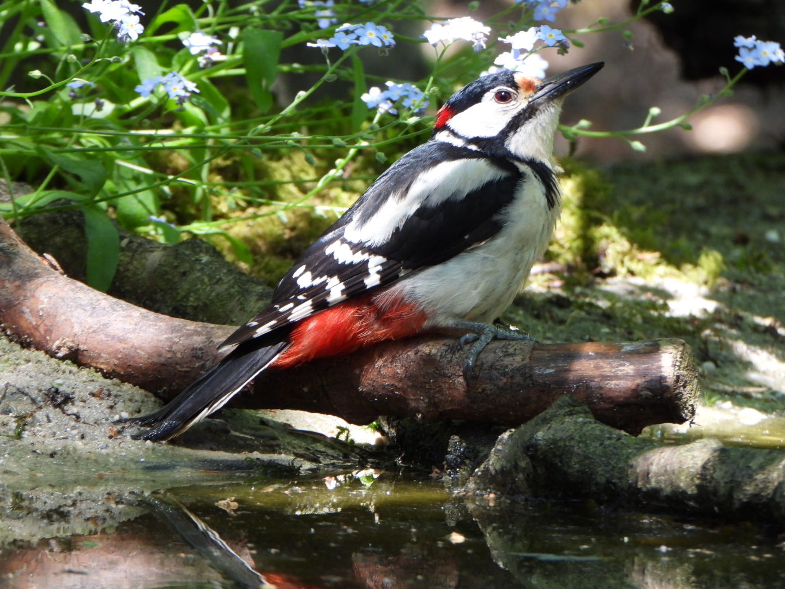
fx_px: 9071
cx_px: 392
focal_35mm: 400
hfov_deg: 5.0
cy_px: 294
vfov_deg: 3.7
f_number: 5
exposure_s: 1/125
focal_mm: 71.9
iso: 400
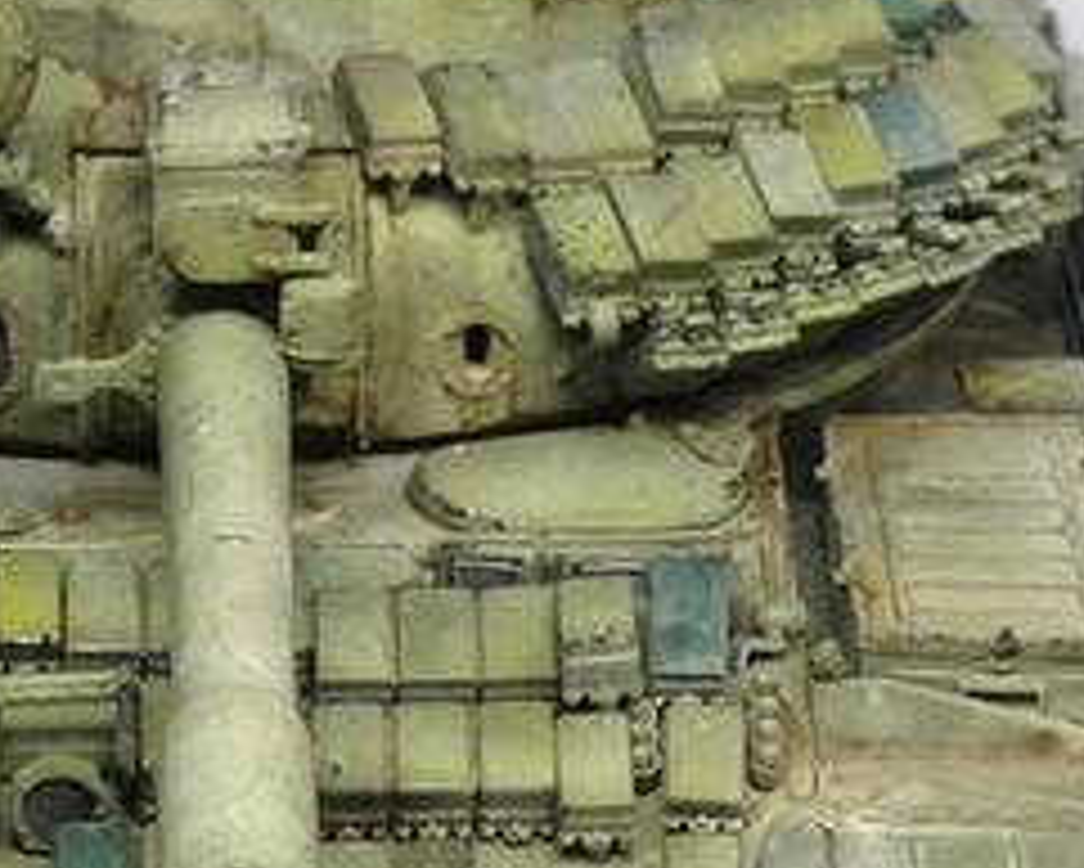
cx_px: 234
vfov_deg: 5.3
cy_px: 508
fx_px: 9308
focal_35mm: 290
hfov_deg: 6.7
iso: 400
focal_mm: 19.1
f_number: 8
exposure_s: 1/20
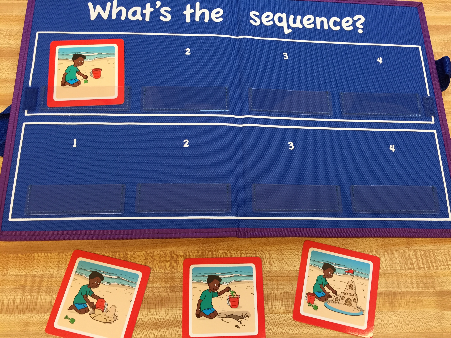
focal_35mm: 29
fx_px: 378
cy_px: 169
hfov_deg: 61.7
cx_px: 226
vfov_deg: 48.2
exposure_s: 1/40
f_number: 2.2
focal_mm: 4.15
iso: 40
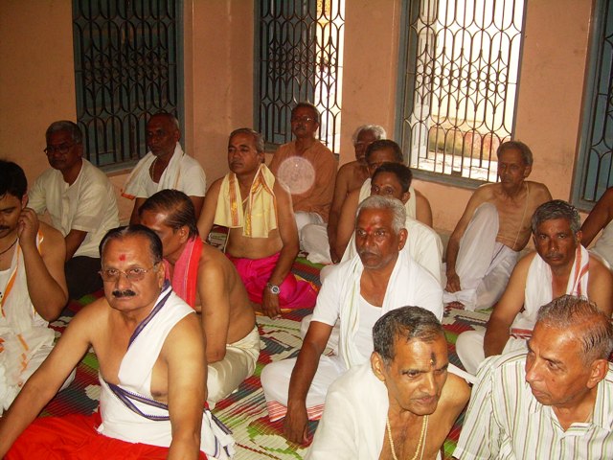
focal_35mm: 41
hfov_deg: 45.8
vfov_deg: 35.1
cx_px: 306
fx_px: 726
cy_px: 230
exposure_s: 1/60
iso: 168
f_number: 2.8
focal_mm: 6.7
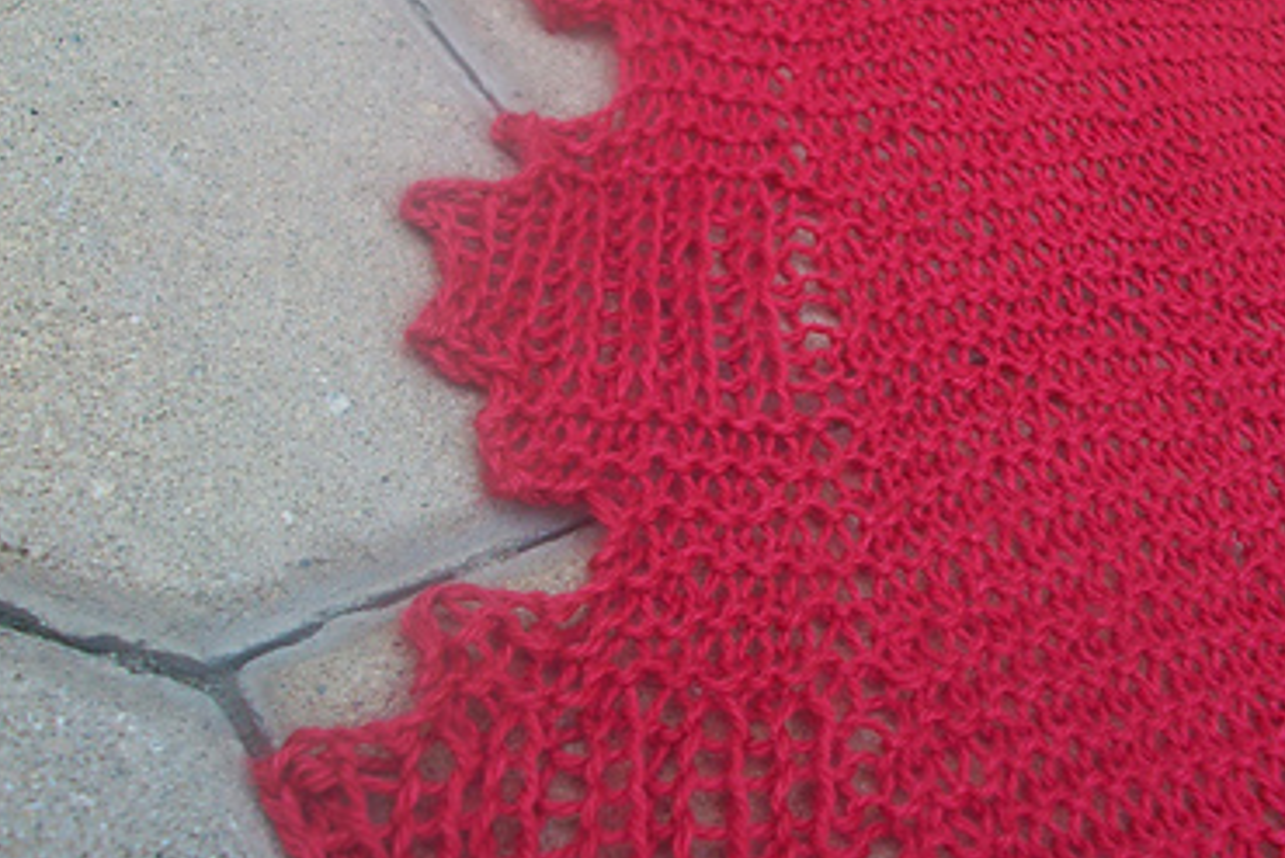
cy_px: 462
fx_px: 1607
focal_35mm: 45
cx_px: 648
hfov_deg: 43.6
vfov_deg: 29.9
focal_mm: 5.7
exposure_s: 1/80
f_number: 2.8
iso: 64
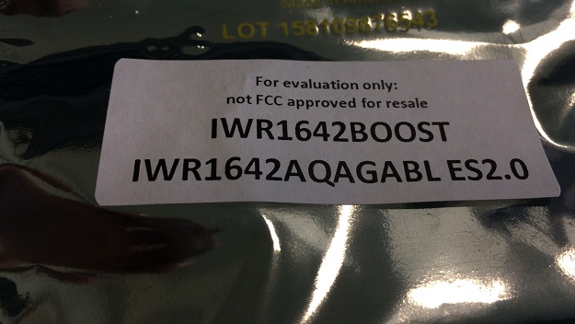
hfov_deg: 59.5
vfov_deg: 35.2
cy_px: 101
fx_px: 503
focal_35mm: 33
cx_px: 297
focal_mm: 4.15
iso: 50
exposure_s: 1/60
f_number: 2.2
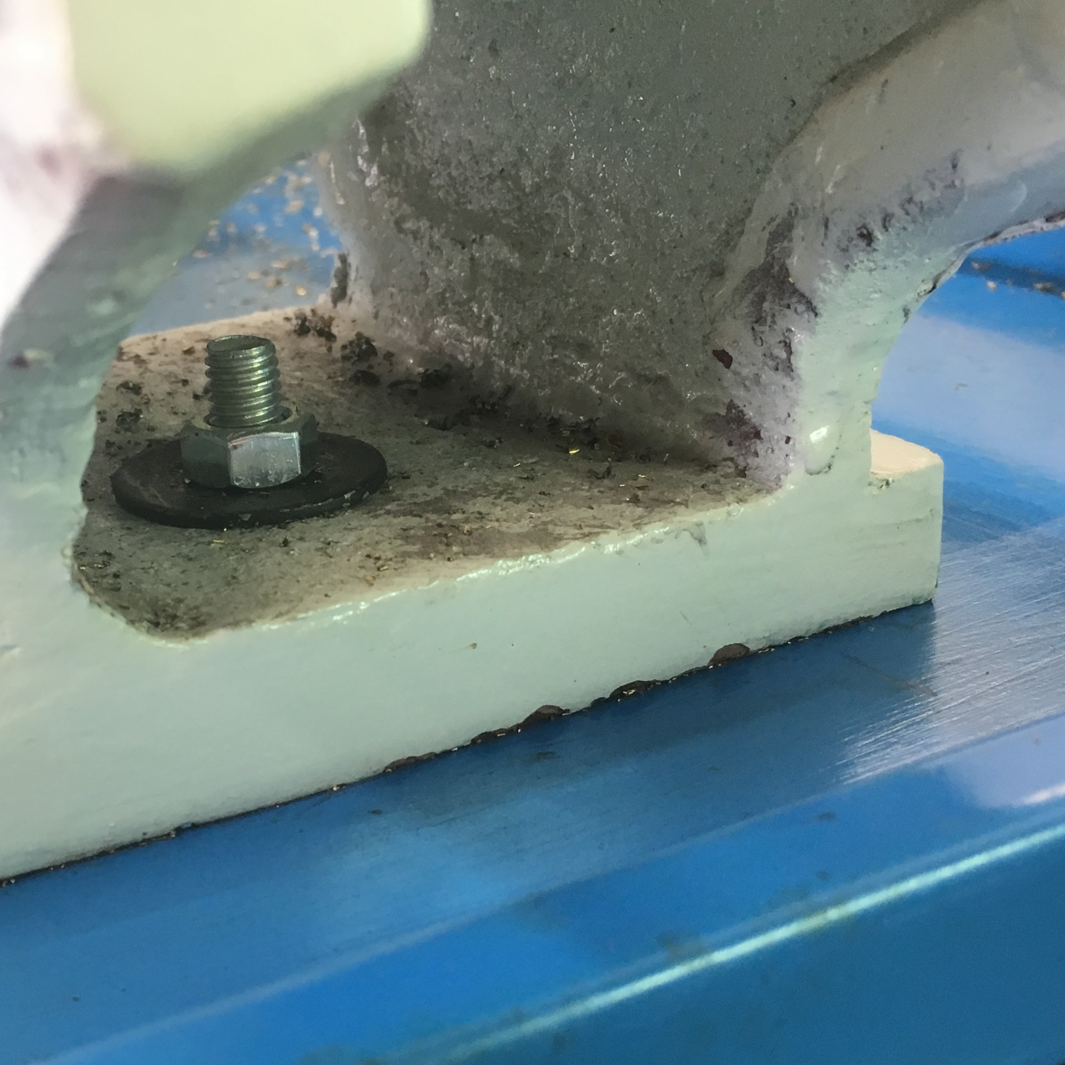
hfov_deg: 32.6
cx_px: 374
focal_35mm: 52
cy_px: 705
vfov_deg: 32.5
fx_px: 1810
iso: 80
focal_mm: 4.15
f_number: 2.2
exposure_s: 1/30
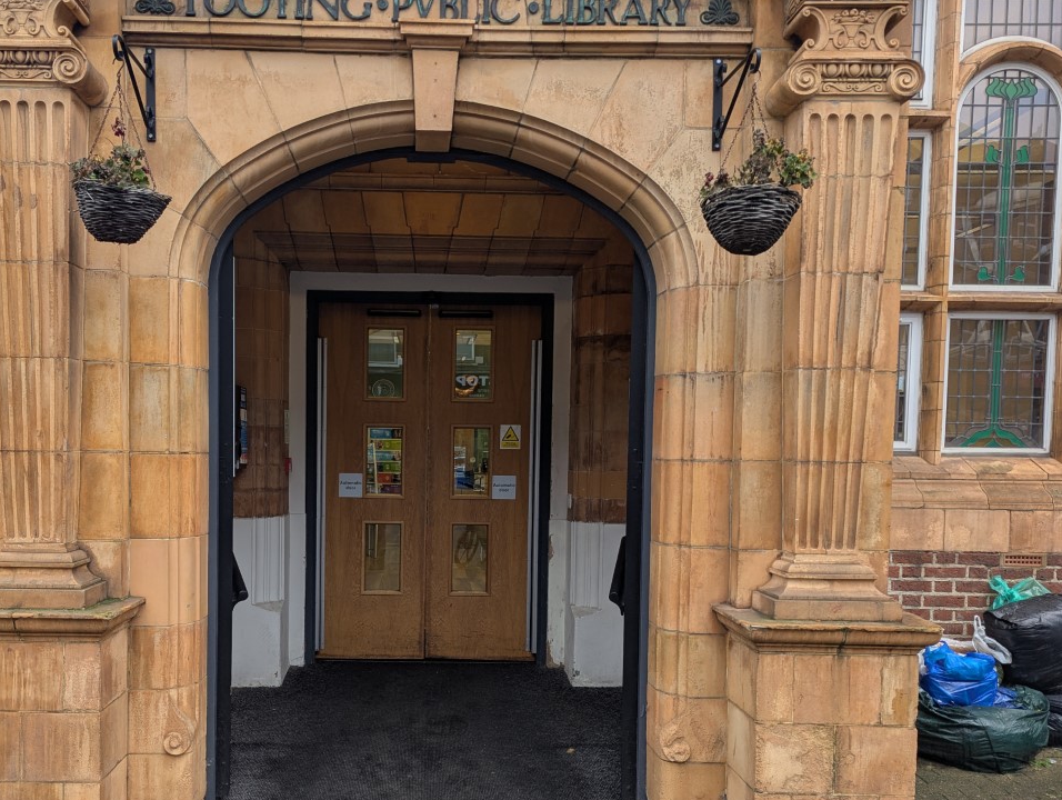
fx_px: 922
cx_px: 430
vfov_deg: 46.5
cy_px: 498
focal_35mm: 30
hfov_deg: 59.4
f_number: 1.85
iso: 31
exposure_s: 1/148
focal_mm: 6.81
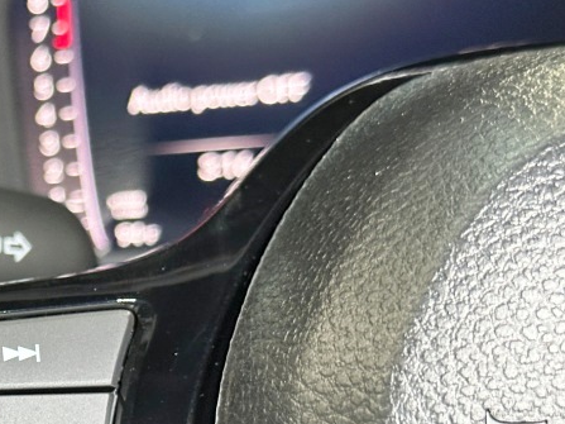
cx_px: -75
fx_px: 1795
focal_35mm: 110
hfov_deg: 17.2
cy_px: 463
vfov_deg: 13.2
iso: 400
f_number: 1.78
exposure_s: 1/40
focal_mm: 6.86
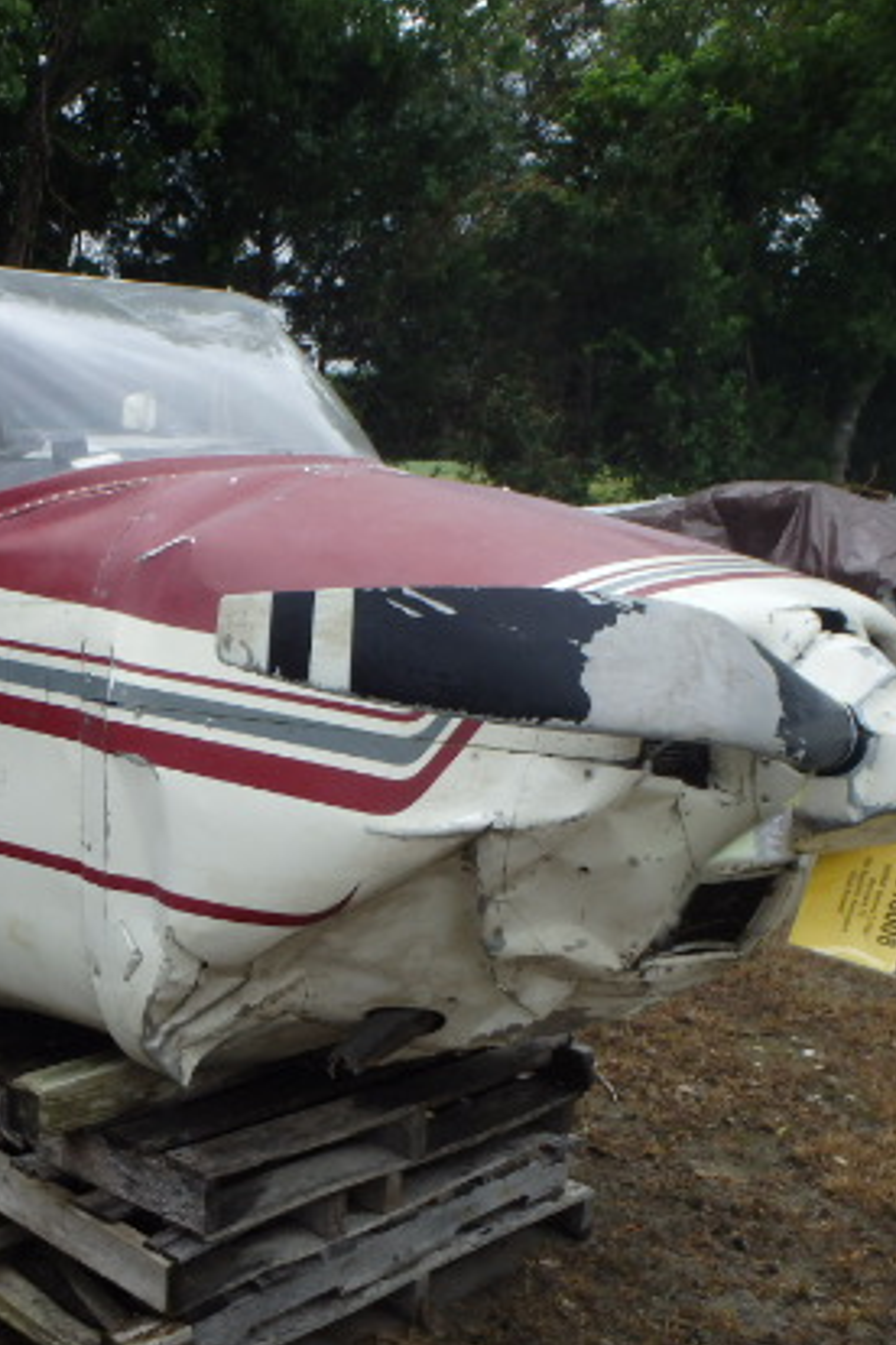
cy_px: 763
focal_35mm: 45
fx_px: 1680
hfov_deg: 28.6
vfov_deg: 43.5
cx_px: 71
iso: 125
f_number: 11
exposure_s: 1/100
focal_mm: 5
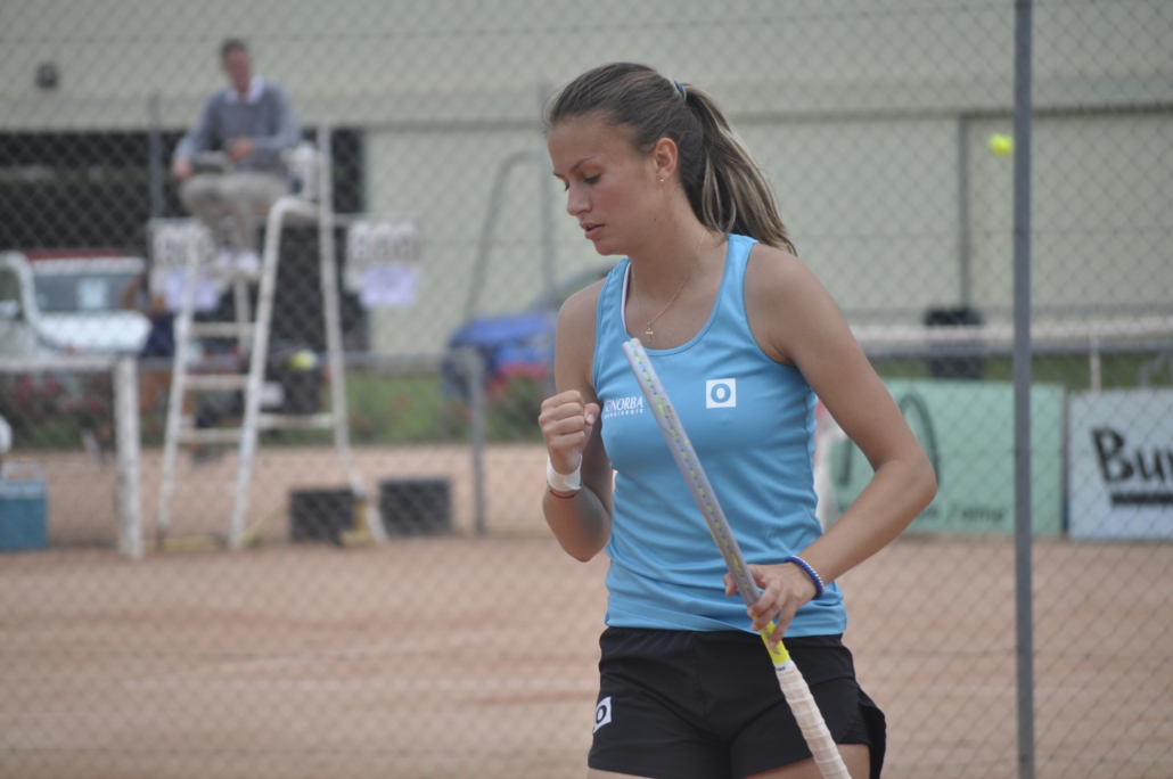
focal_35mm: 225
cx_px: 586
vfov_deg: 6.1
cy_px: 390
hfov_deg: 9.2
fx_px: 7322
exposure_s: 1/640
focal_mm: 150
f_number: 5
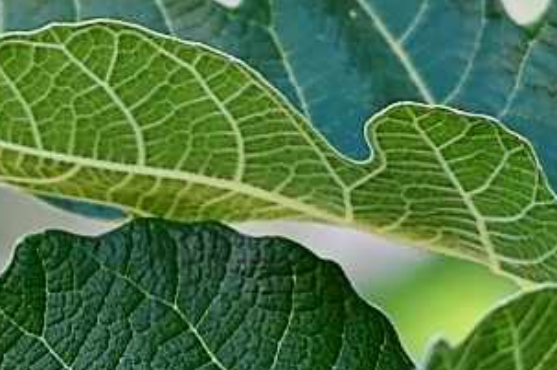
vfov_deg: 3.5
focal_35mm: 396
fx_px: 6117
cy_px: 119
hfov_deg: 5.2
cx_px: 445
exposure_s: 1/400
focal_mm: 50
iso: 100
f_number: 2.8
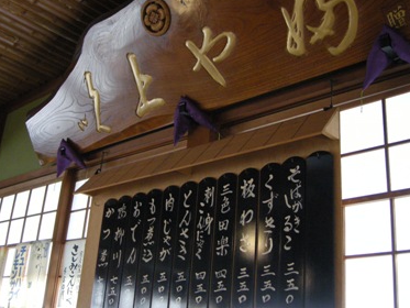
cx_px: 207
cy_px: 120
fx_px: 533
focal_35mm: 45
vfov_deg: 32.1
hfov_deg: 42.1
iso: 400
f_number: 2.7
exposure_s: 1/50.6
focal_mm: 7.5
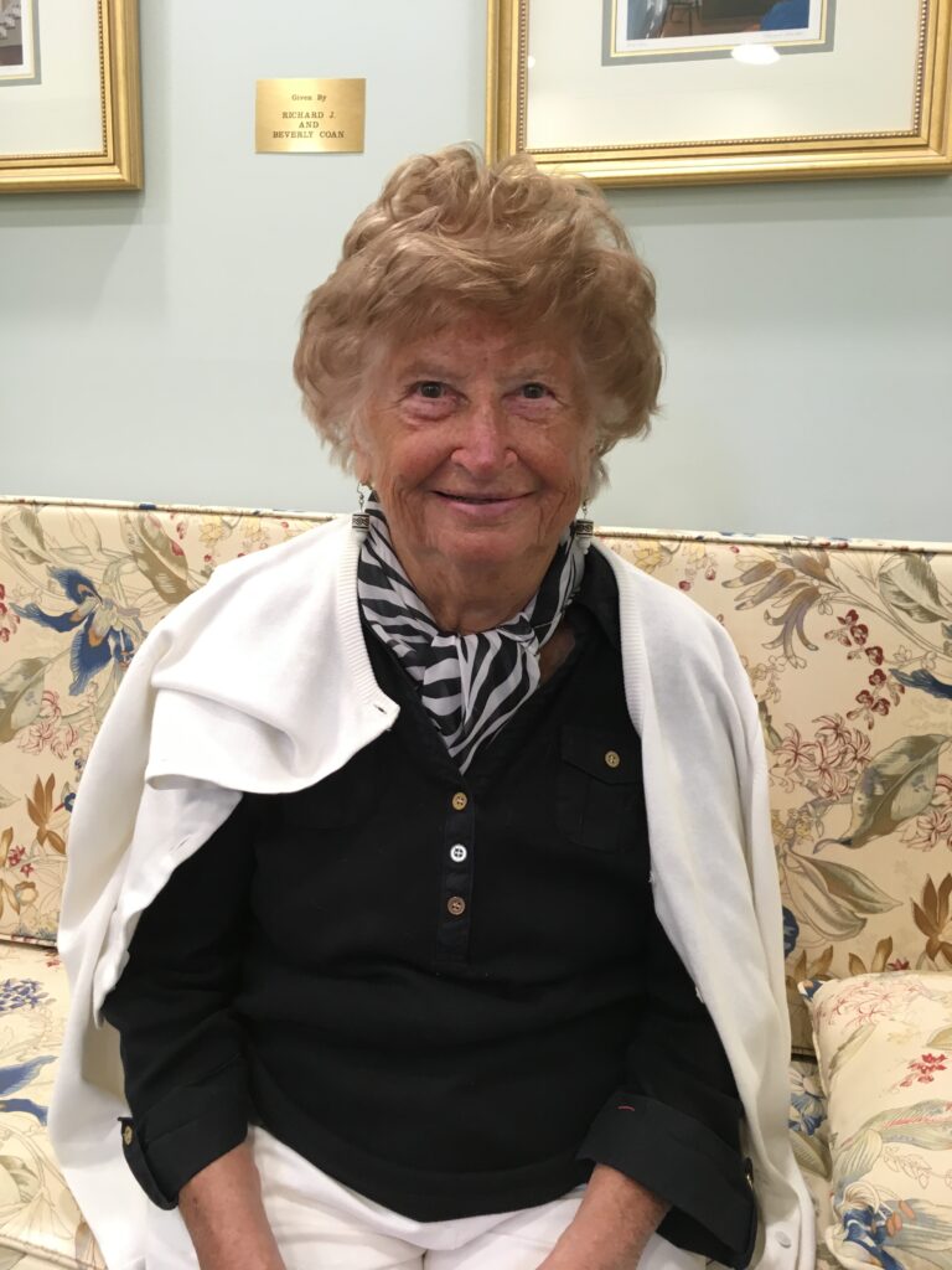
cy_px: 635
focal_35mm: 29
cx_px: 476
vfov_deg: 61.7
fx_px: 1063
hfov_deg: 48.2
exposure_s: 1/30
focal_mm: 4.15
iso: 64
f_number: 2.2
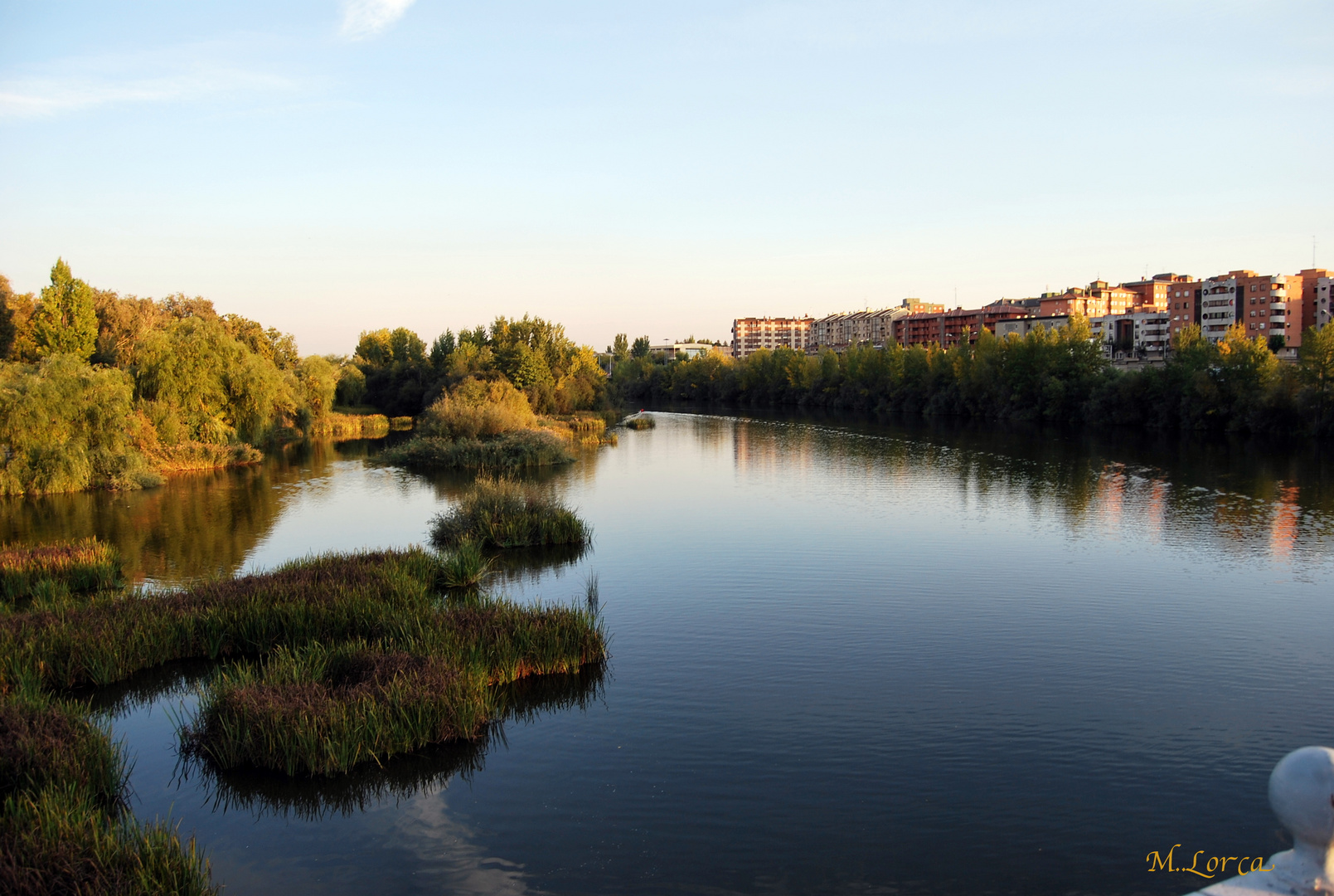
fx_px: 1003
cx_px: 667
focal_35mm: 27
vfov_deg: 48.1
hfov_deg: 67.3
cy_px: 448
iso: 110
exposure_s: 1/125
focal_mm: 18
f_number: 5.6
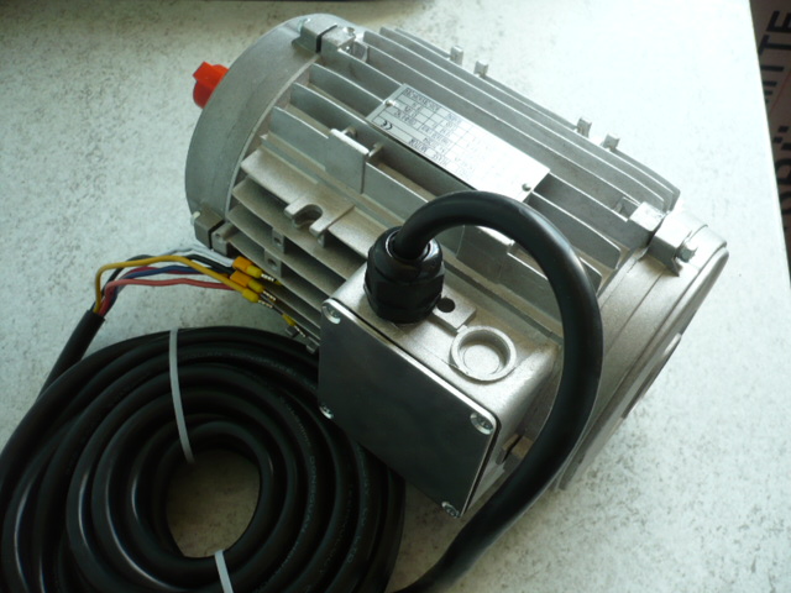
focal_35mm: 35
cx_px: 396
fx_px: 800
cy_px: 296
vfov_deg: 40.7
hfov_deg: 52.6
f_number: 2.8
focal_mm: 5.8
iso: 100
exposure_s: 1/40
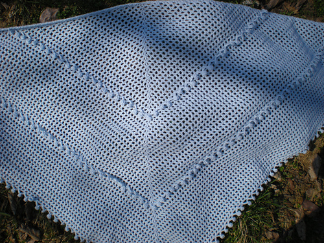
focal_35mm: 38
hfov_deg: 49.0
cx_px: 162
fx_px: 356
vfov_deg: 37.7
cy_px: 122
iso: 64
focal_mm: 6.3
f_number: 4.6
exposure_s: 1/546
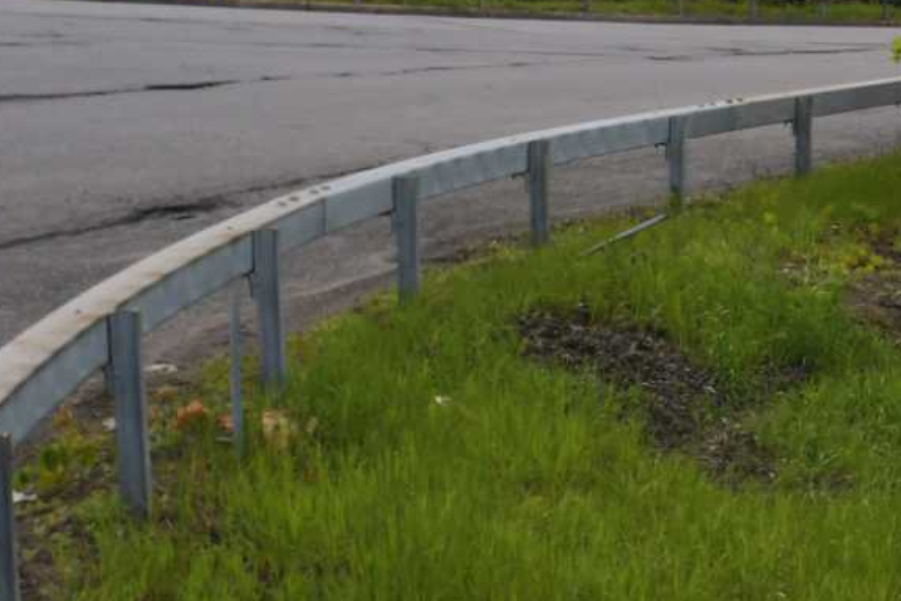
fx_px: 2678
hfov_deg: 16.5
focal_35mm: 107
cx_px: 1534
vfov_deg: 12.8
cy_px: 423
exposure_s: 1/1250
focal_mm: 20
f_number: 9
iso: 400
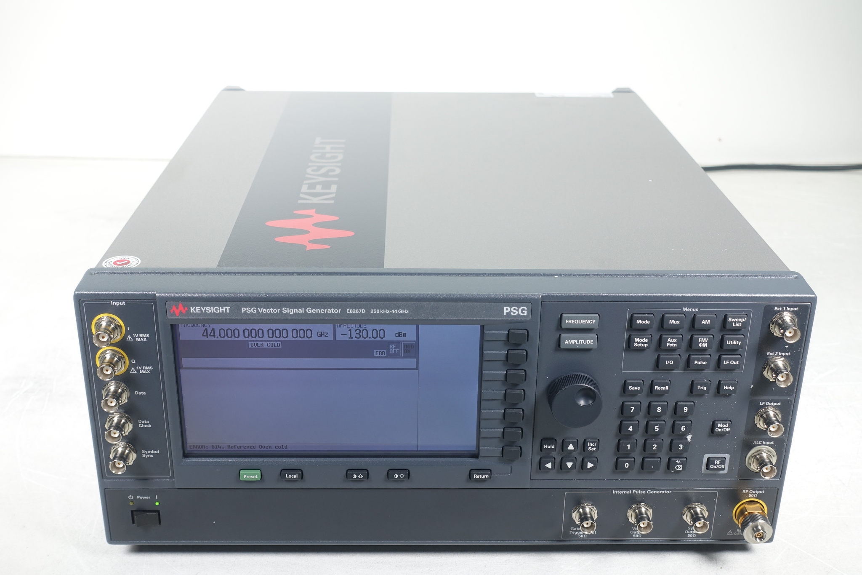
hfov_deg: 45.4
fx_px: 1029
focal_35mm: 43
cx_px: 431
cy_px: 288
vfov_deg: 31.2
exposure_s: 1/80
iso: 125
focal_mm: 15.94
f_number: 4
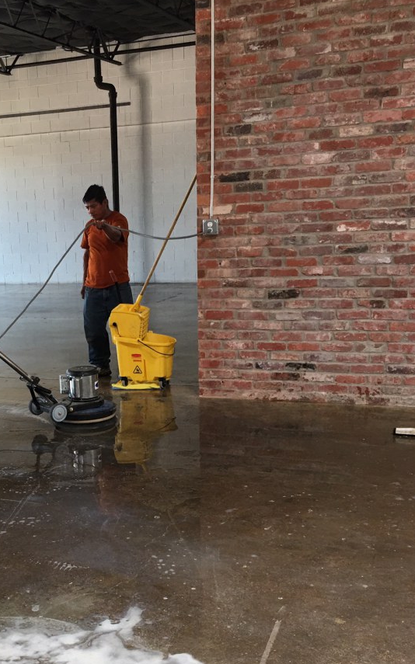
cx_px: 86
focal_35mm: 44
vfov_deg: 44.6
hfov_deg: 28.6
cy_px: 440
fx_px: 797
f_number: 2.2
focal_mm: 4.15
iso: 40
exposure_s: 1/30
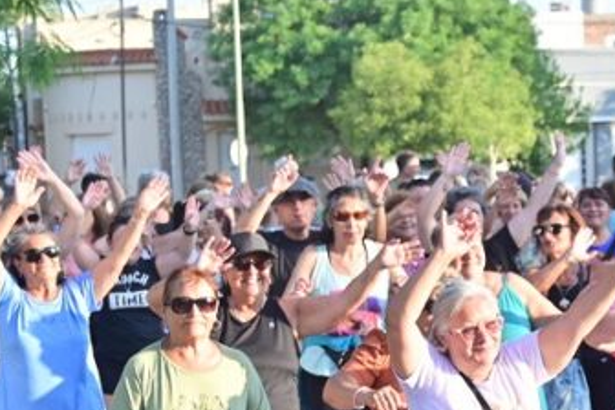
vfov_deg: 11.3
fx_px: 2050
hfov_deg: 16.7
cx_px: 631
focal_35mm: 120
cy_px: 379
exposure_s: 1/640
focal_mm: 39
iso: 320
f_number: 4
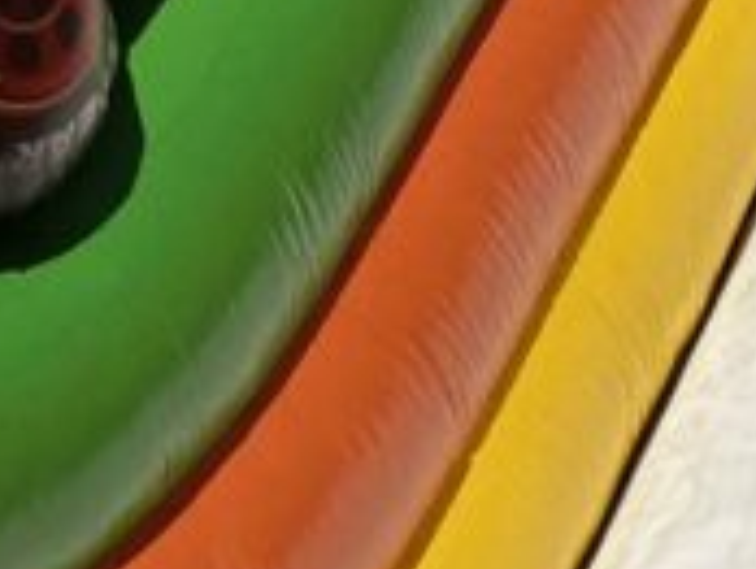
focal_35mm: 153
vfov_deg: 9.7
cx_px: -878
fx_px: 3346
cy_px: 569
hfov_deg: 11.3
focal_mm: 4.25
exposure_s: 1/5495
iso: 32
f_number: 1.8
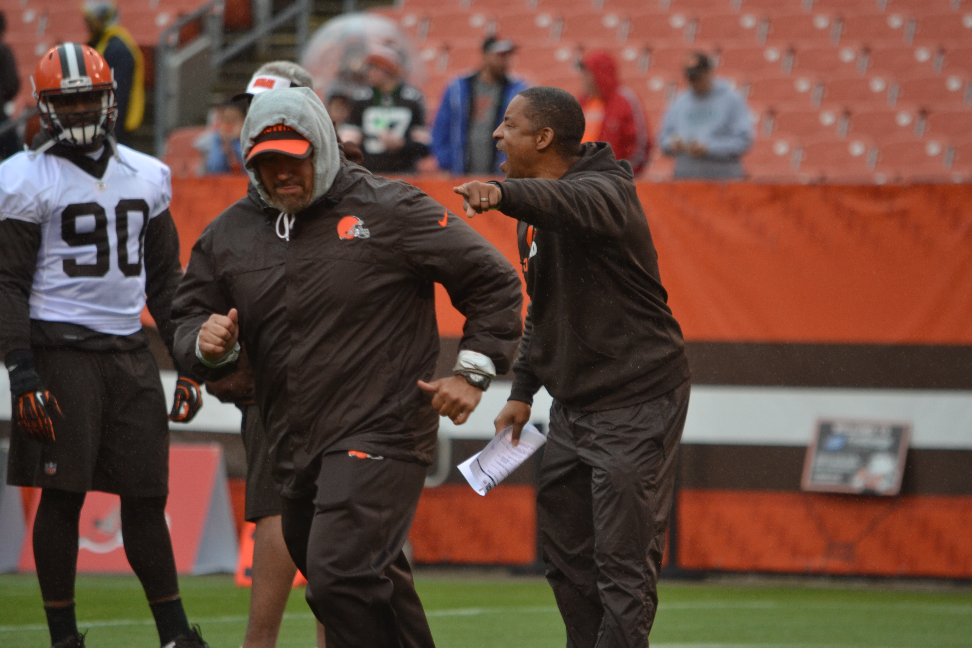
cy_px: 324
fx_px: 12149
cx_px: 486
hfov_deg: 4.6
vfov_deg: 3.1
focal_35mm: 450
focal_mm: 300
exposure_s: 1/500
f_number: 5.6
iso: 800
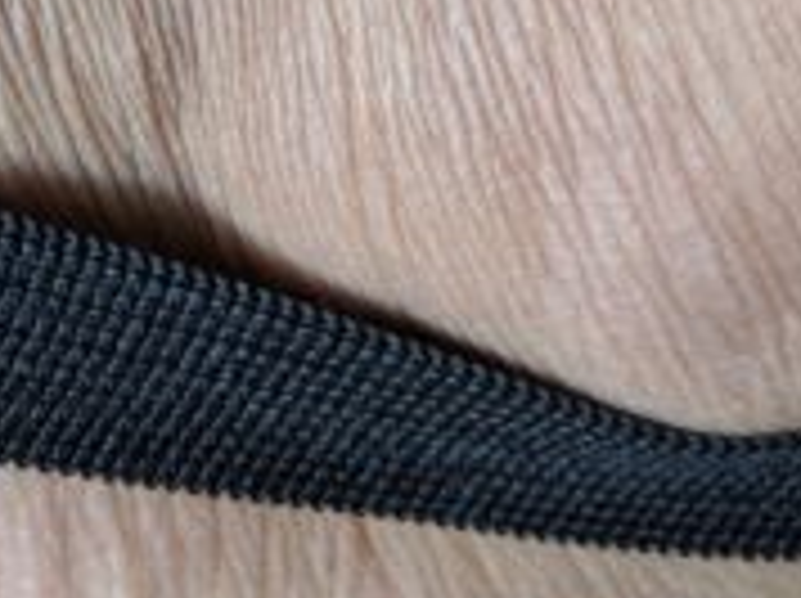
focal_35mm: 152
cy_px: -301
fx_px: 3512
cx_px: -374
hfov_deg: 12.4
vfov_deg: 9.5
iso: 269
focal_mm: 4.44
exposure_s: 1/60
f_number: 1.8
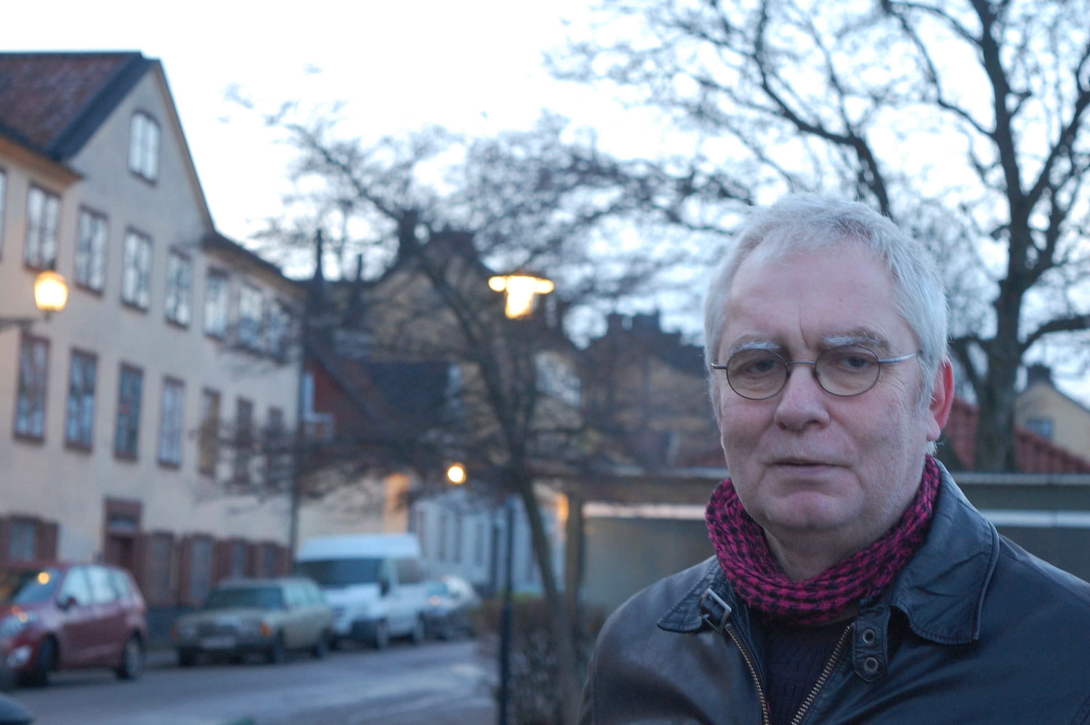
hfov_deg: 26.0
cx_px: 545
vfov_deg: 17.5
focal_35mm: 78
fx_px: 2360
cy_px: 362
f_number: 5.6
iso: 800
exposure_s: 1/10
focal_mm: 52
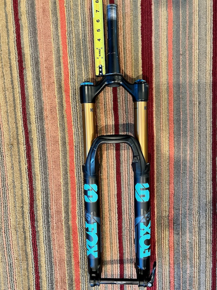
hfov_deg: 53.1
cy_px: 145
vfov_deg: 67.3
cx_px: 108
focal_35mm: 26
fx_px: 217
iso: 500
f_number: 1.5
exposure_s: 1/60
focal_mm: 5.7
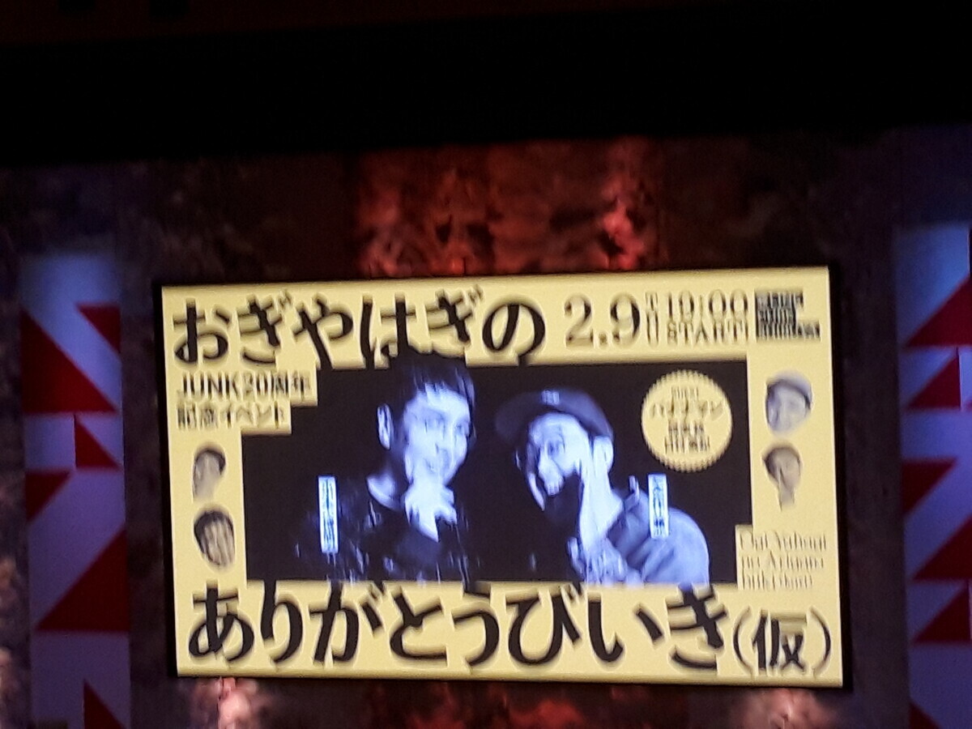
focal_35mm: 27
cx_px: 486
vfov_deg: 51.4
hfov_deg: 65.3
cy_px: 364
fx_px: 758
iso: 160
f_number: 1.9
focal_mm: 3.6
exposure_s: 1/33
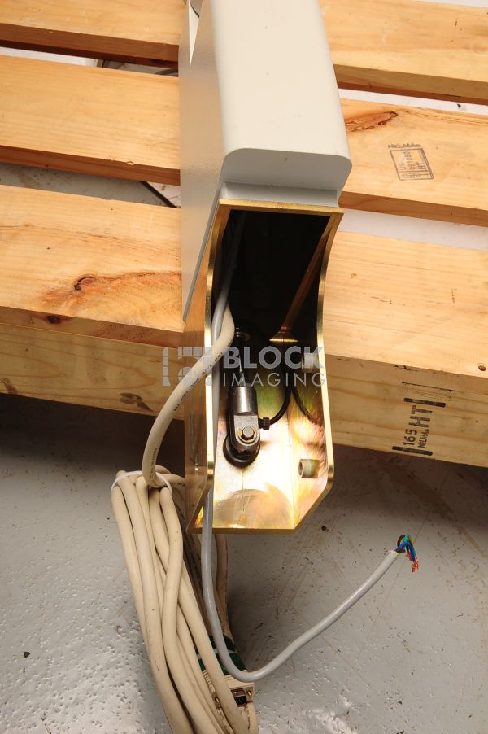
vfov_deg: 39.6
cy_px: 367
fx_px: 1018
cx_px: 244
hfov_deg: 27.0
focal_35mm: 50
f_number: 16
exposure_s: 1/160
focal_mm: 50
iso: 320
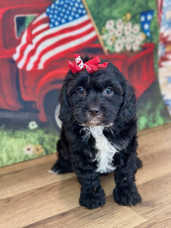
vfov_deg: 39.7
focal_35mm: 48
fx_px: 316
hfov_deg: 30.3
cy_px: 114
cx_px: 86
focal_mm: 6.86
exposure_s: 1/60
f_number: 1.78
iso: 125
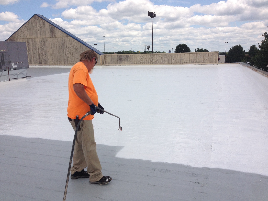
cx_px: 134
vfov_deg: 40.7
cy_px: 100
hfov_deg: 52.6
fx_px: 271
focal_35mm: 35
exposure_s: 1/2404
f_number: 2.4
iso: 50
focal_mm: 4.28
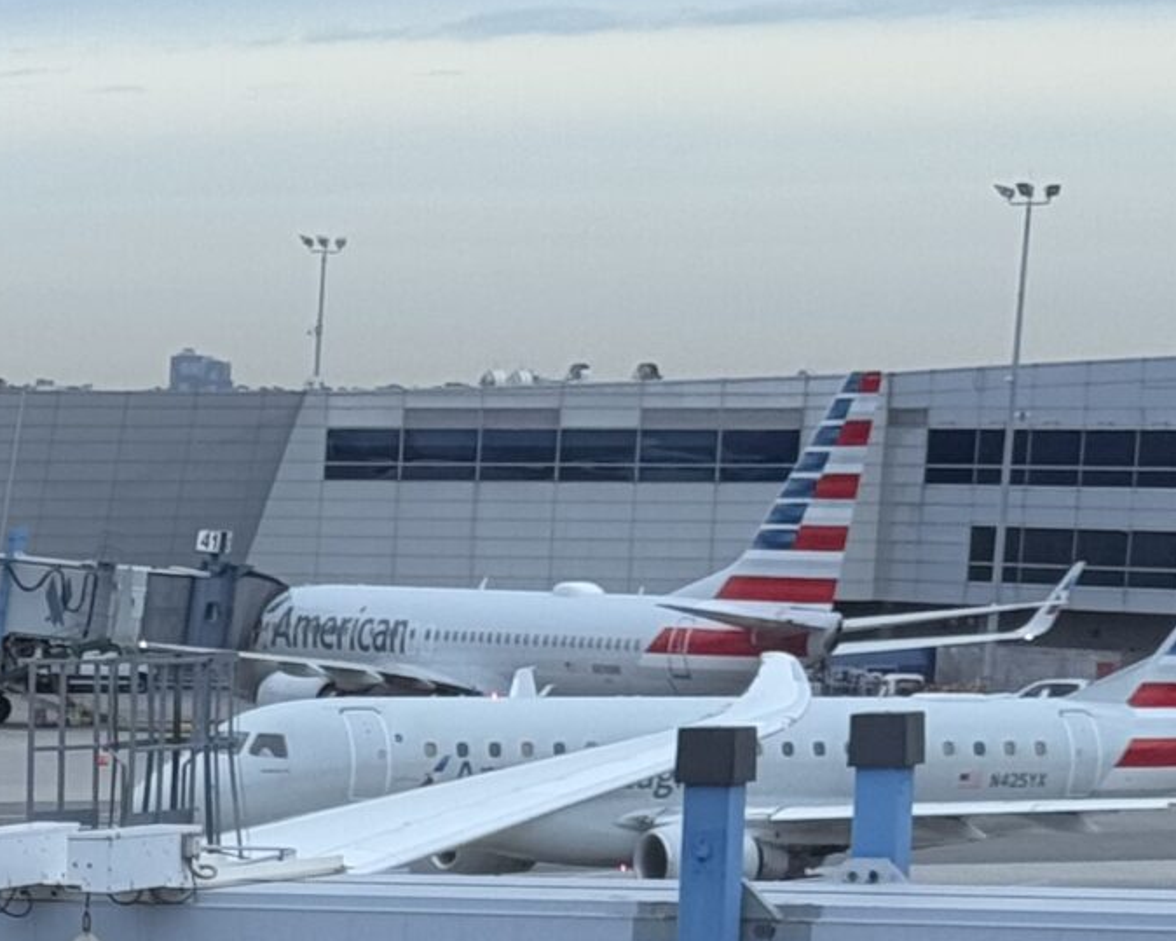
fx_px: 6194
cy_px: 1542
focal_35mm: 178
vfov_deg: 8.4
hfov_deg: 10.2
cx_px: -1024
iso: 64
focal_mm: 6.76
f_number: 1.78
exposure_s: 1/544
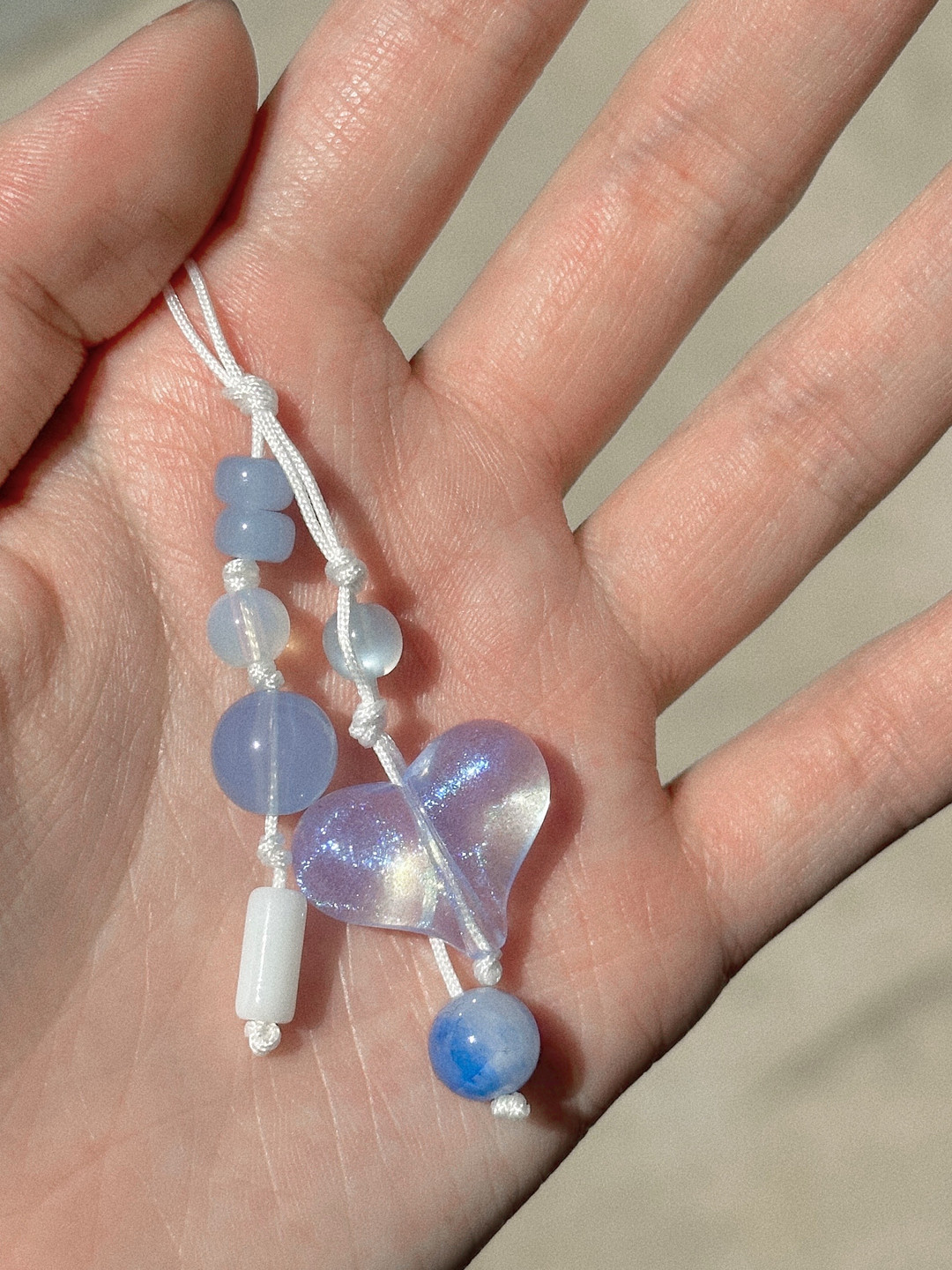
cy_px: 635
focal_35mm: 48
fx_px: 1760
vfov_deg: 39.7
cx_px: 476
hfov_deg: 30.3
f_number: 1.78
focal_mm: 6.86
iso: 64
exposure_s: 1/10870
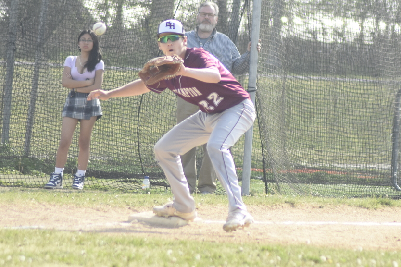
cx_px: 219
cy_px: 109
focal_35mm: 499
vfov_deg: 2.8
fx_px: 5557
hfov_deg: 4.1
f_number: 5
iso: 640
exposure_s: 1/1600
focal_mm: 185
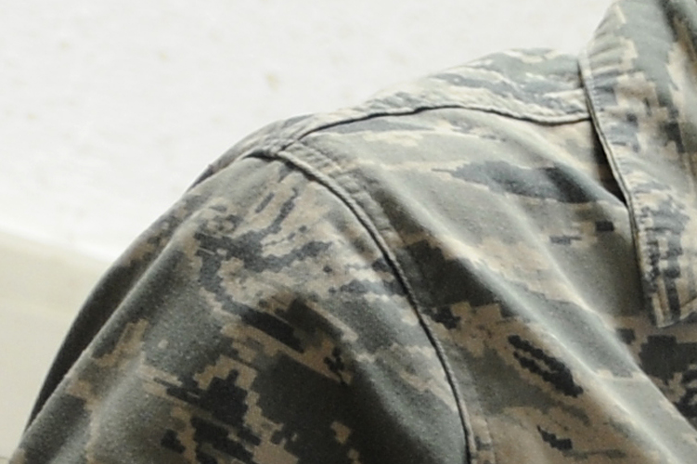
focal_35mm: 136
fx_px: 2632
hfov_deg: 12.3
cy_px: 751
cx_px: 1625
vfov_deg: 9.7
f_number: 2.8
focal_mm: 24
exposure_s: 1/60
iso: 1000
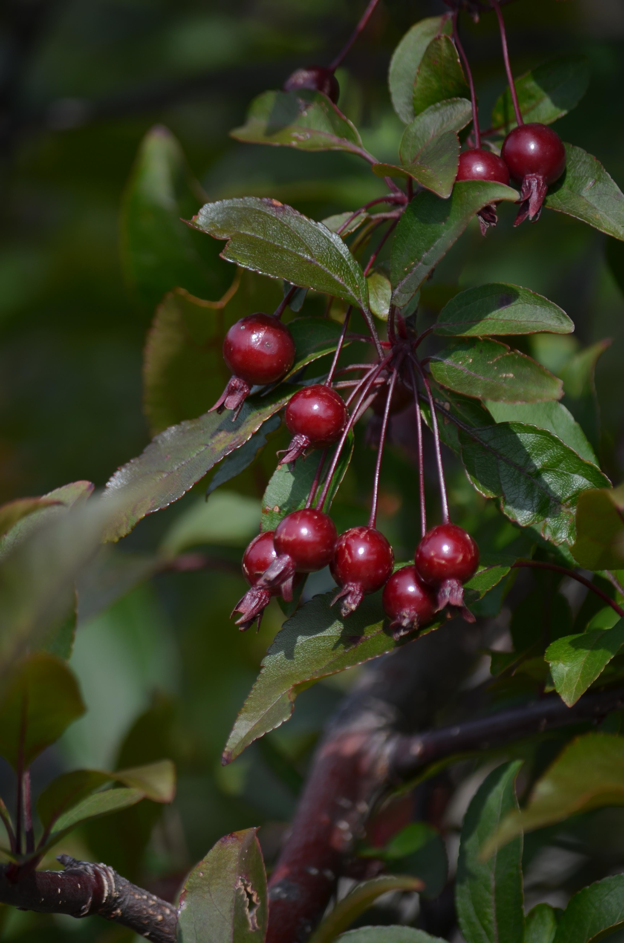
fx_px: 7835
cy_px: 472
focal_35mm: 300
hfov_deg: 4.6
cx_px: 312
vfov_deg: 6.9
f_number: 5.6
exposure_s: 1/400
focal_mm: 200
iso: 100
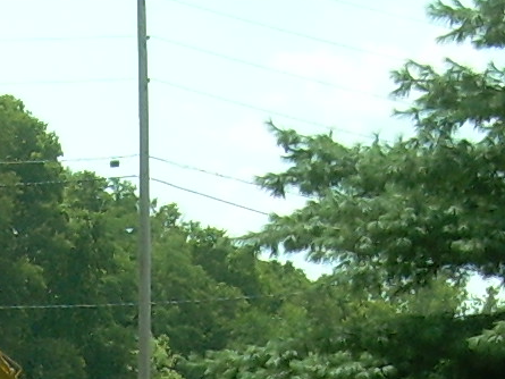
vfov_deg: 7.2
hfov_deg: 10.0
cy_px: 923
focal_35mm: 194
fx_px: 2831
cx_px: -111
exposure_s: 1/324
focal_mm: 6.3
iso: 50
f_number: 4.6
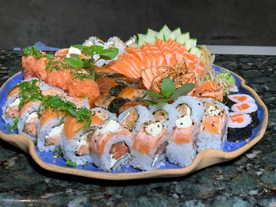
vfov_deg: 28.0
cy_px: 104
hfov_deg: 36.8
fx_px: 415
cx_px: 138
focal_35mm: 52
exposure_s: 1/120
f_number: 2.4
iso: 50
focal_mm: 6
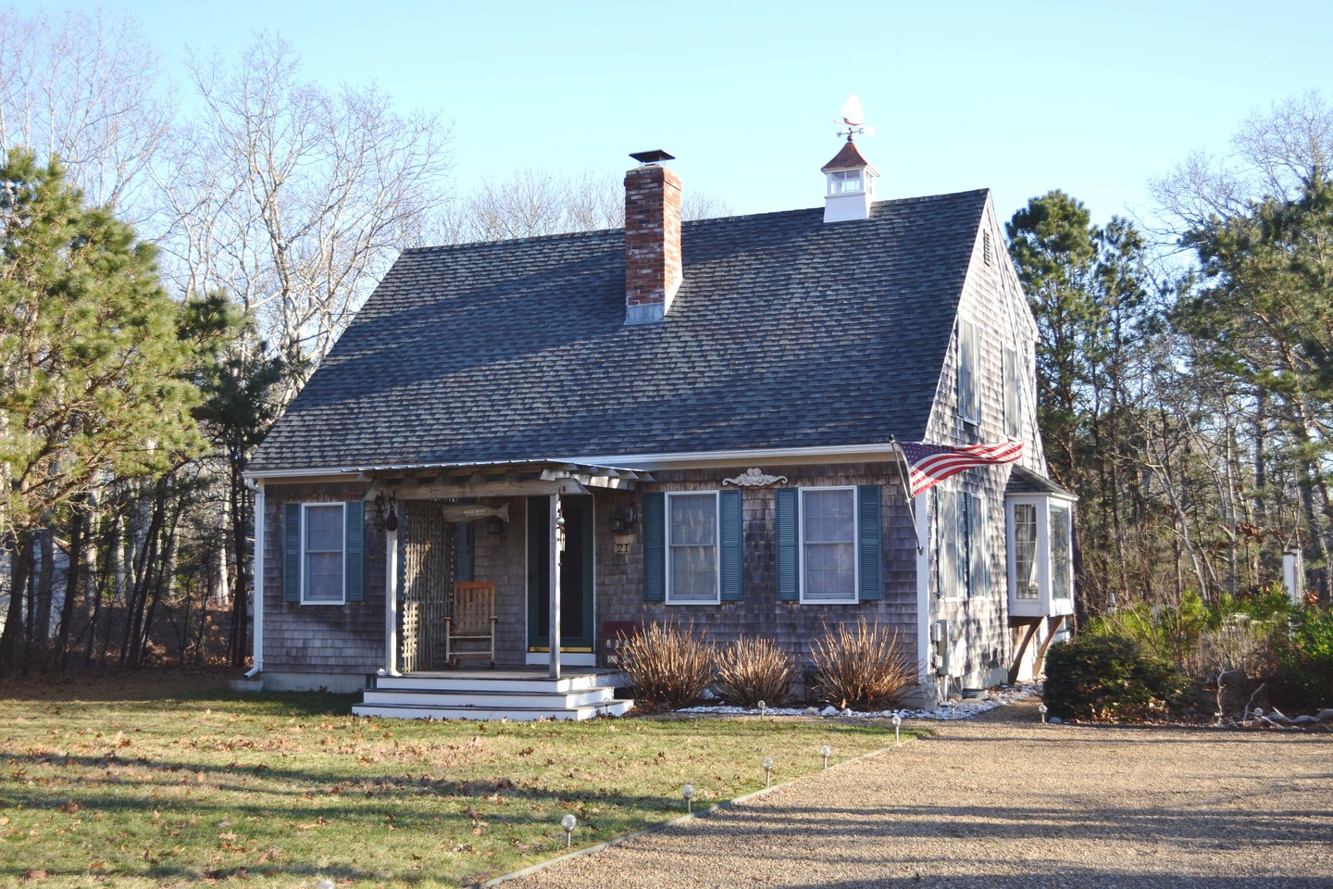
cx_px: 666
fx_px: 1555
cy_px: 444
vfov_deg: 31.9
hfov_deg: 46.4
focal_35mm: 42
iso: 100
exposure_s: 1/200
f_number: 4.5
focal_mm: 28
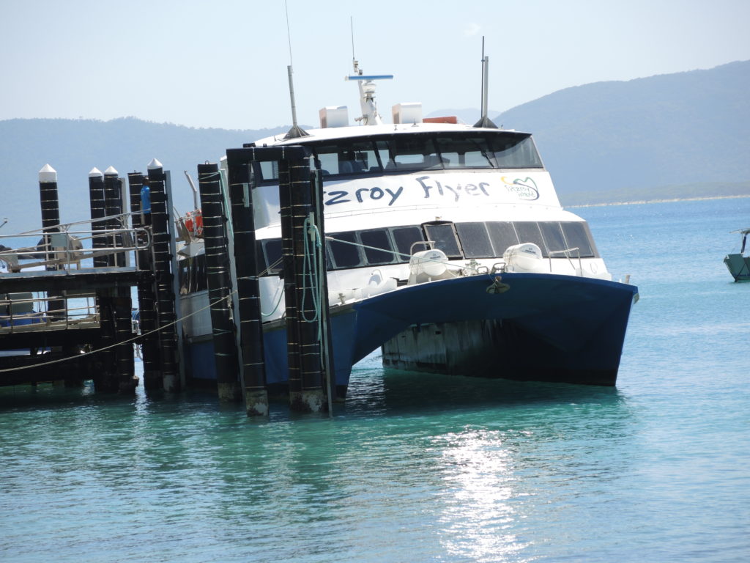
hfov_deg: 9.9
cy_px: 282
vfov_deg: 7.4
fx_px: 4333
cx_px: 375
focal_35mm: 200
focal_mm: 42.8
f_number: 4
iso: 80
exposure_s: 1/500
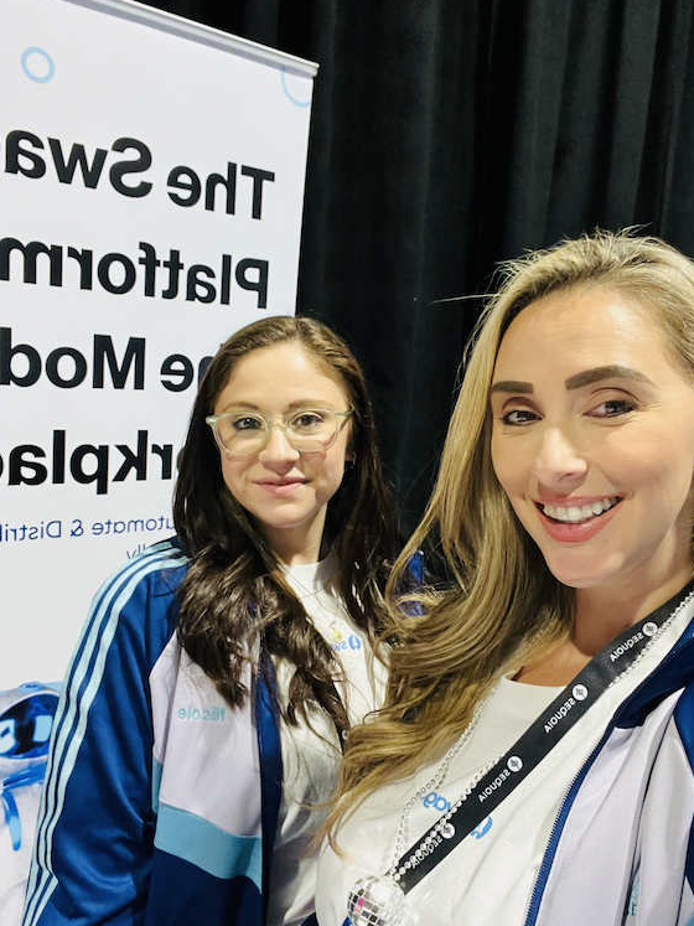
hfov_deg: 45.4
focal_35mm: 31
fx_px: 829
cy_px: 462
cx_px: 356
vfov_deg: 58.4
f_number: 2.2
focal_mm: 2.71
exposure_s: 1/30
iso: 320
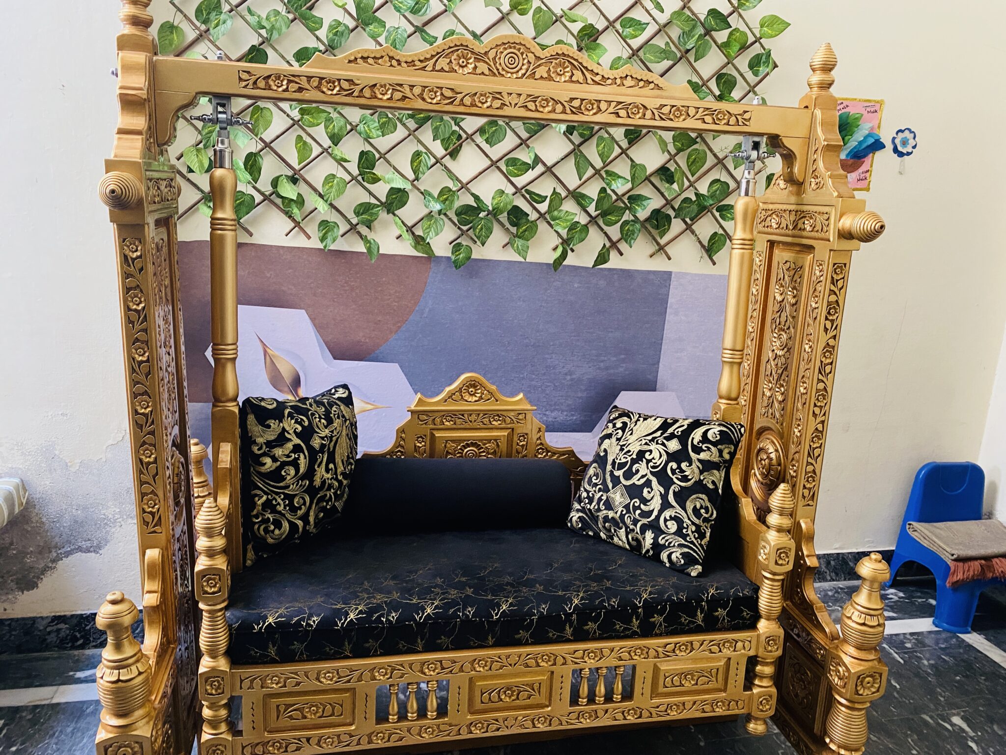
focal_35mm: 26
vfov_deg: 53.1
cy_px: 378
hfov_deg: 67.3
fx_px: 756
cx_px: 503
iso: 320
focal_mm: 4.25
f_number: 1.8
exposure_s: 1/60
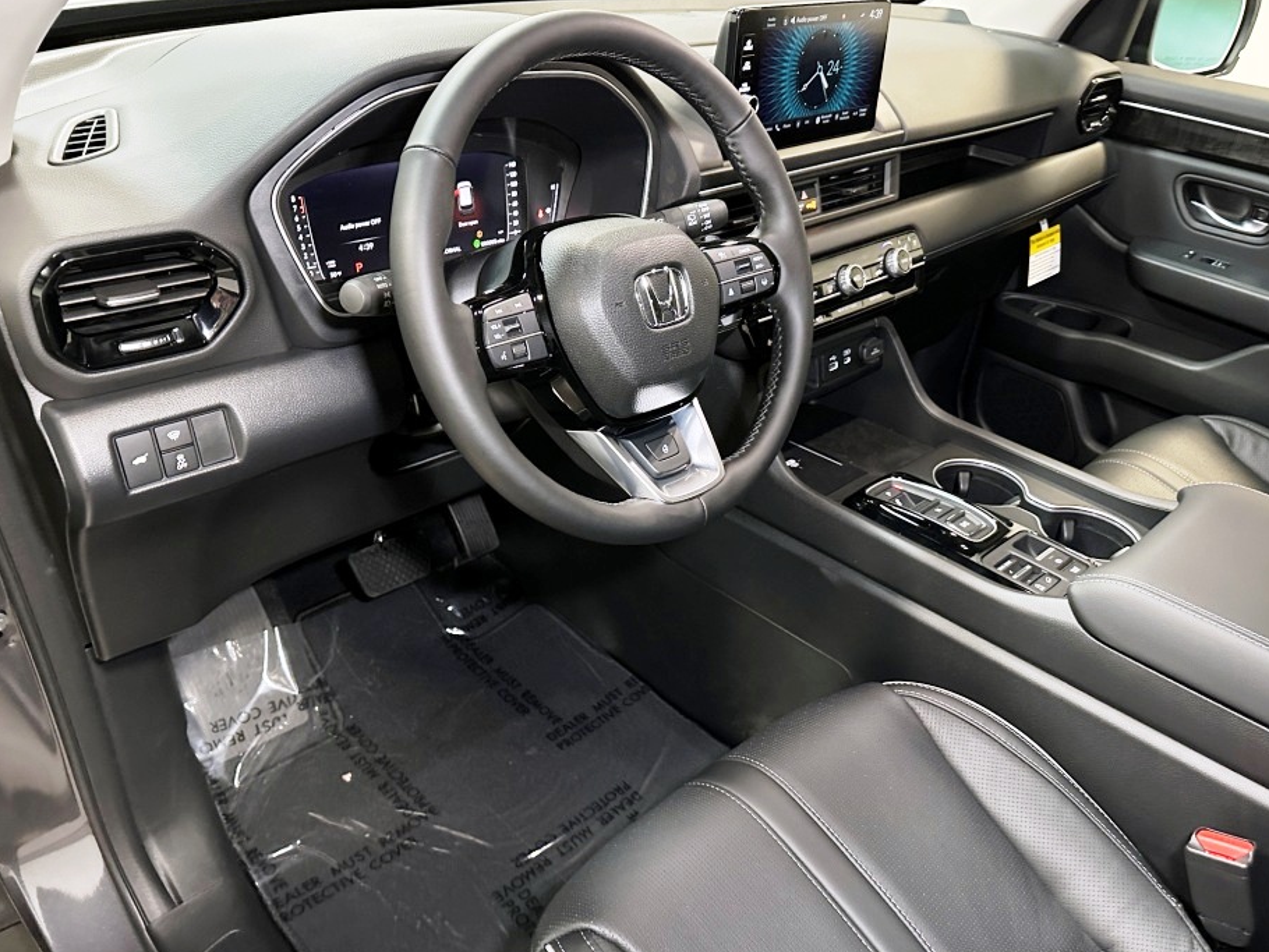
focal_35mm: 27
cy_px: 503
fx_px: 990
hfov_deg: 65.3
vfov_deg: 51.3
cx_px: 661
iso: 1000
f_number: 1.78
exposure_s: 1/30
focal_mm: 6.86
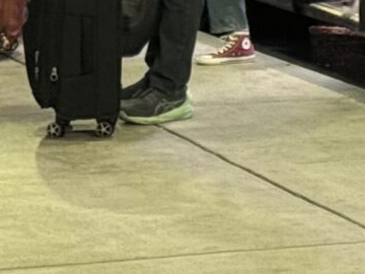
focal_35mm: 273
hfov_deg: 7.0
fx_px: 2879
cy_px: -259
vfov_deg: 5.3
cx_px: 783
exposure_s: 1/40
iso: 250
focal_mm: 6.76
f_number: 1.78
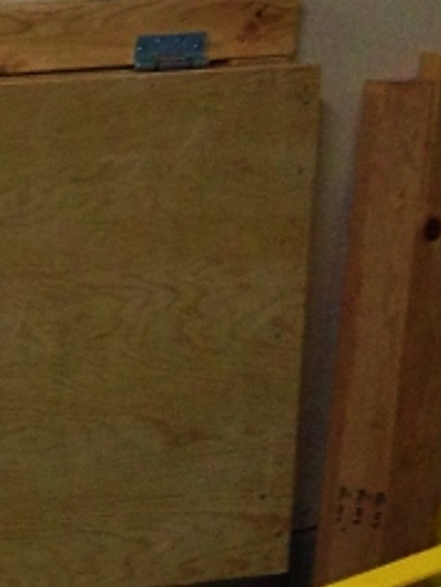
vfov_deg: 13.8
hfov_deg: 9.0
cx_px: -720
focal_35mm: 143
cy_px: 343
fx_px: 2429
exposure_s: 1/20
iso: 200
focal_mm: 4.13
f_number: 2.4
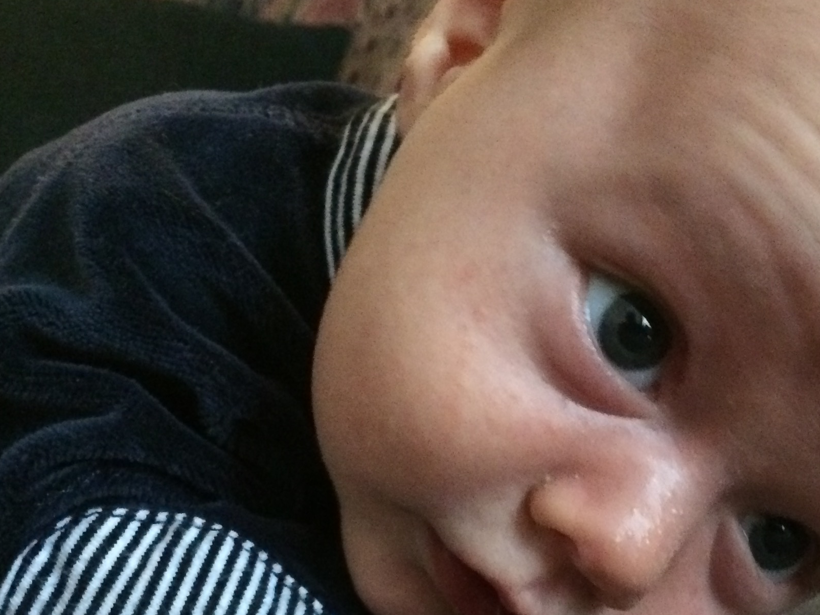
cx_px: 567
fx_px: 1398
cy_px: 535
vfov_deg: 24.2
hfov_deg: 32.3
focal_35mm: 59
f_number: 2.2
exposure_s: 1/15
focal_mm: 4.15
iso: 500
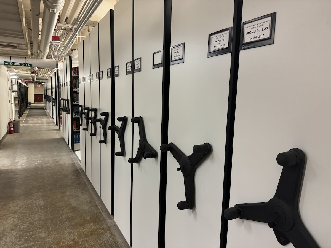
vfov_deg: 56.8
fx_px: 229
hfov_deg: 71.6
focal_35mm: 24
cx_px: 166
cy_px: 124
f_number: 1.78
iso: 500
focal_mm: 6.76
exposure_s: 1/60
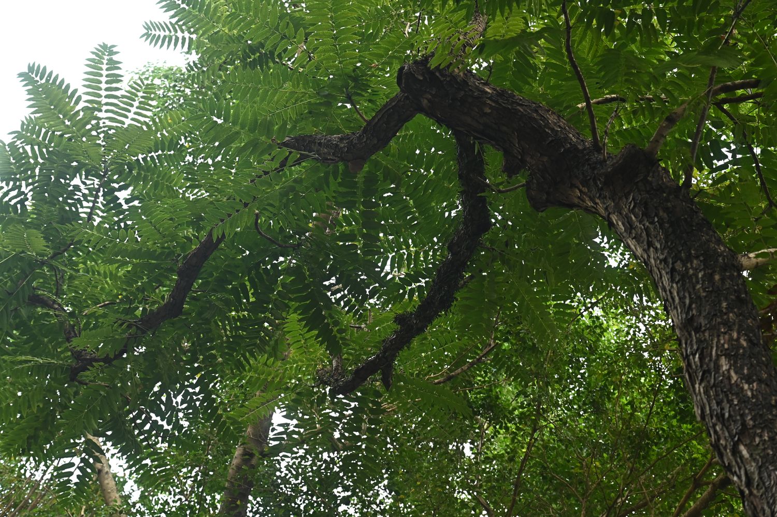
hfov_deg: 22.2
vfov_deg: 14.8
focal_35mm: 92
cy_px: 258
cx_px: 388
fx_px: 1984
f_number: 5.6
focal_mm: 92
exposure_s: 1/100
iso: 1600
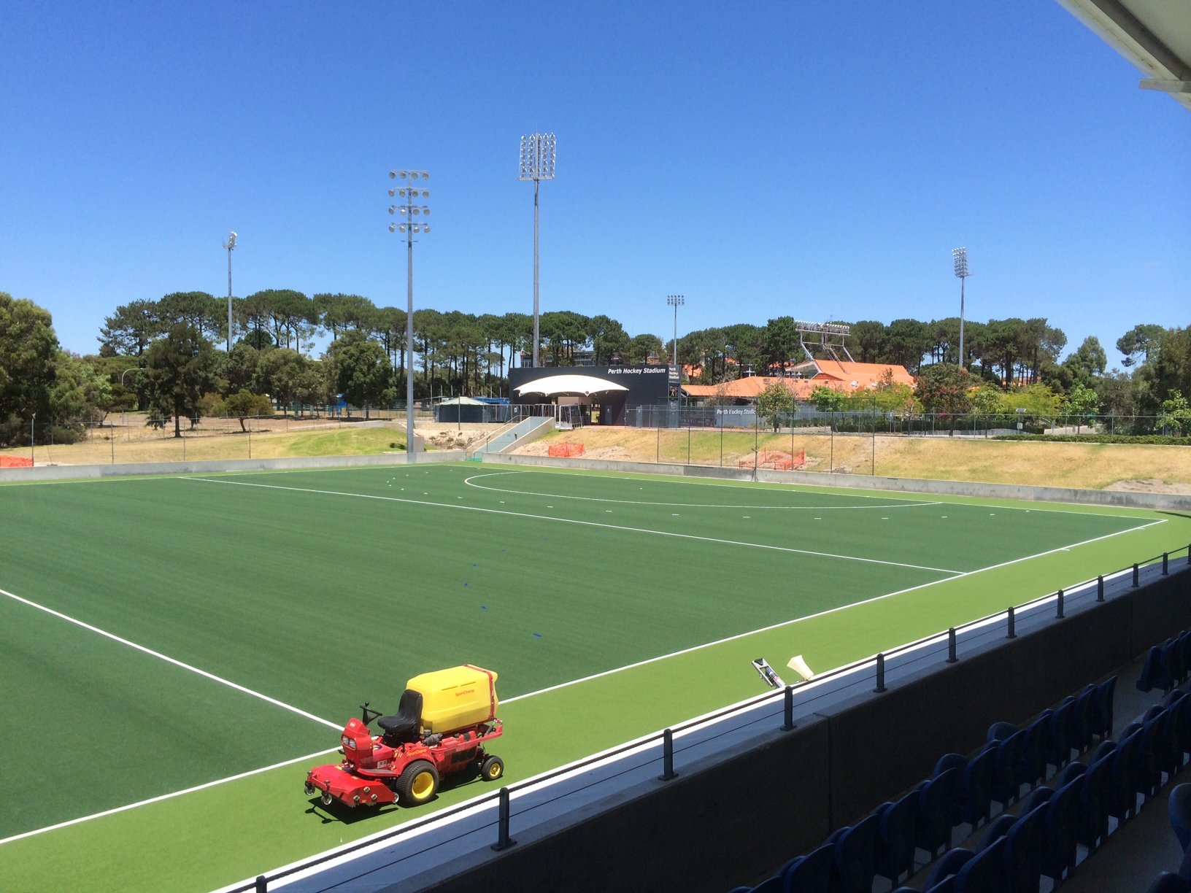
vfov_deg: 46.8
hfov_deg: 60.0
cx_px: 596
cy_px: 446
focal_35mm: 30
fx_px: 1032
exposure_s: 1/1866
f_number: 2.2
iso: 32
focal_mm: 4.12
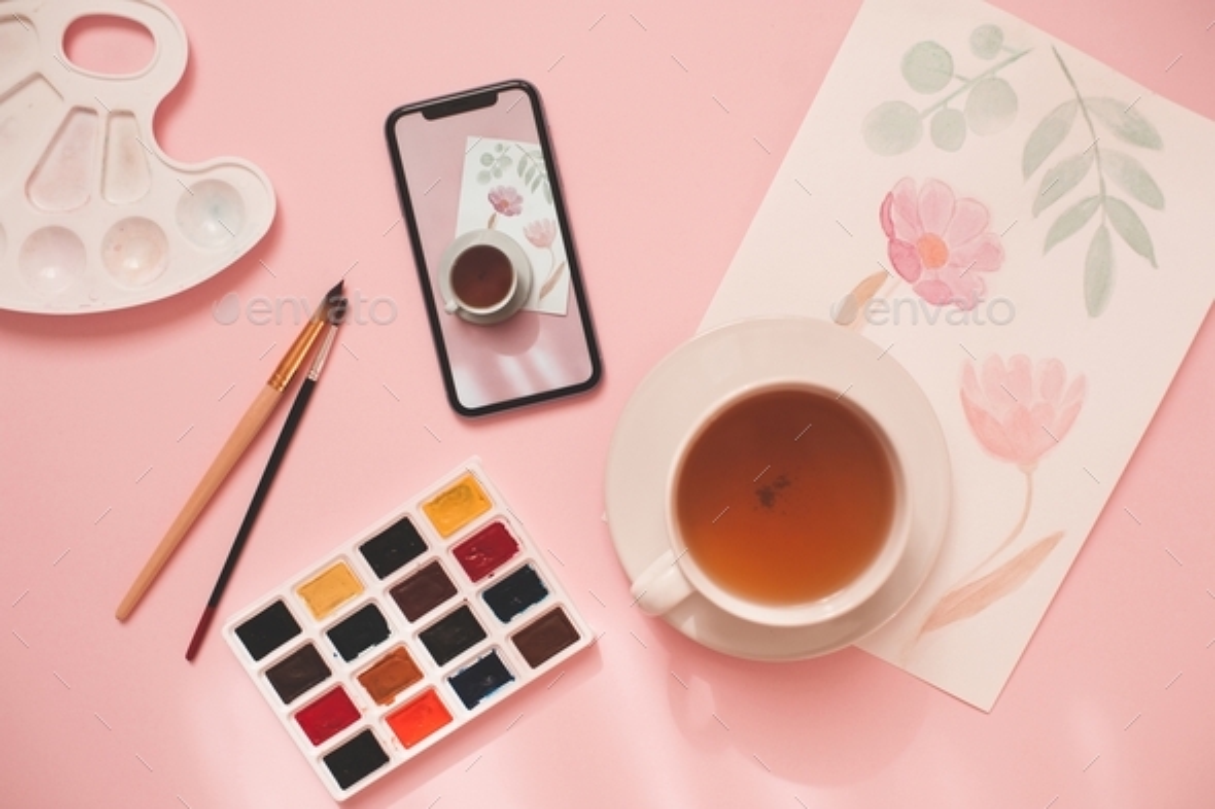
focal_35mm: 35
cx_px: 608
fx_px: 1181
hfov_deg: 54.4
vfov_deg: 37.8
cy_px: 404
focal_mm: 35
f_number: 2.8
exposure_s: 1/640
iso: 400
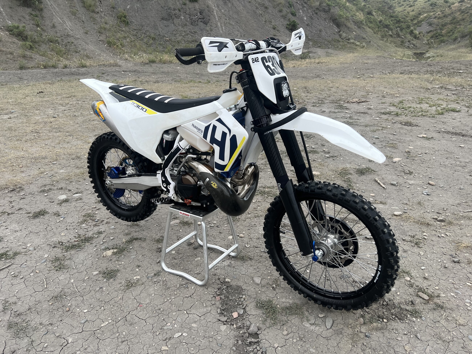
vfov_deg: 53.1
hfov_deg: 67.3
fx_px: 355
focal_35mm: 26
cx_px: 236
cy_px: 177
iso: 50
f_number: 1.5
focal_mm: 5.7
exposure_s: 1/1901
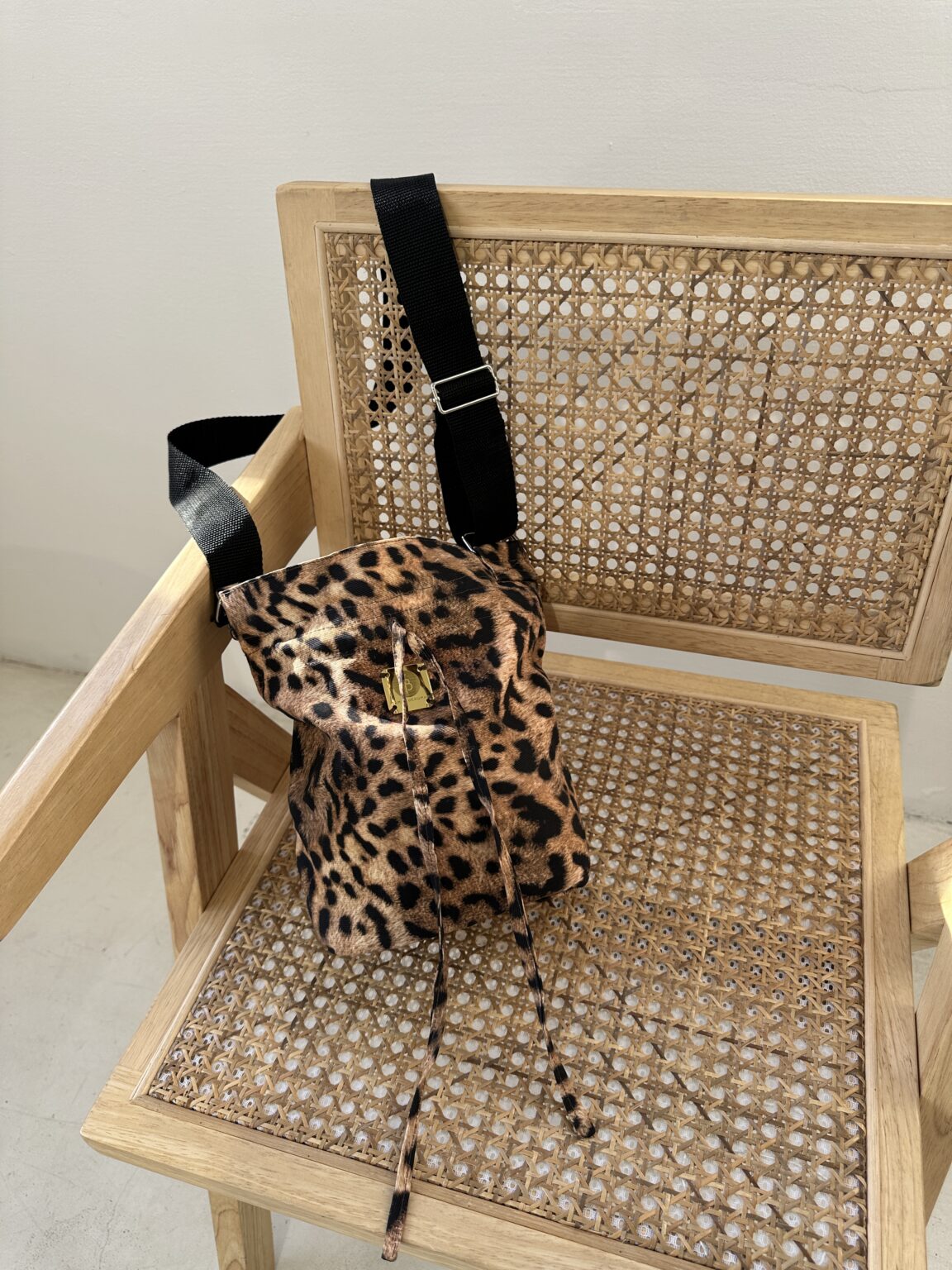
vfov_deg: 71.6
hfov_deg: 56.8
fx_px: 880
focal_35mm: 24
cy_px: 635
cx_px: 476
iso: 80
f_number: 1.78
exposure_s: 1/396
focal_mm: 6.86
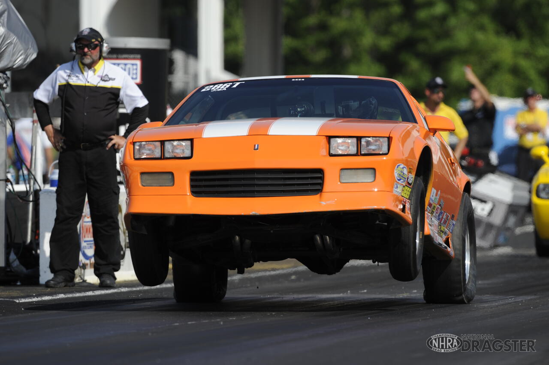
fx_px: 7621
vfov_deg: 2.7
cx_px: 274
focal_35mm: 500
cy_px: 182
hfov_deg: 4.1
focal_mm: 500
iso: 200
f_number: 7.1
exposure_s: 1/1000
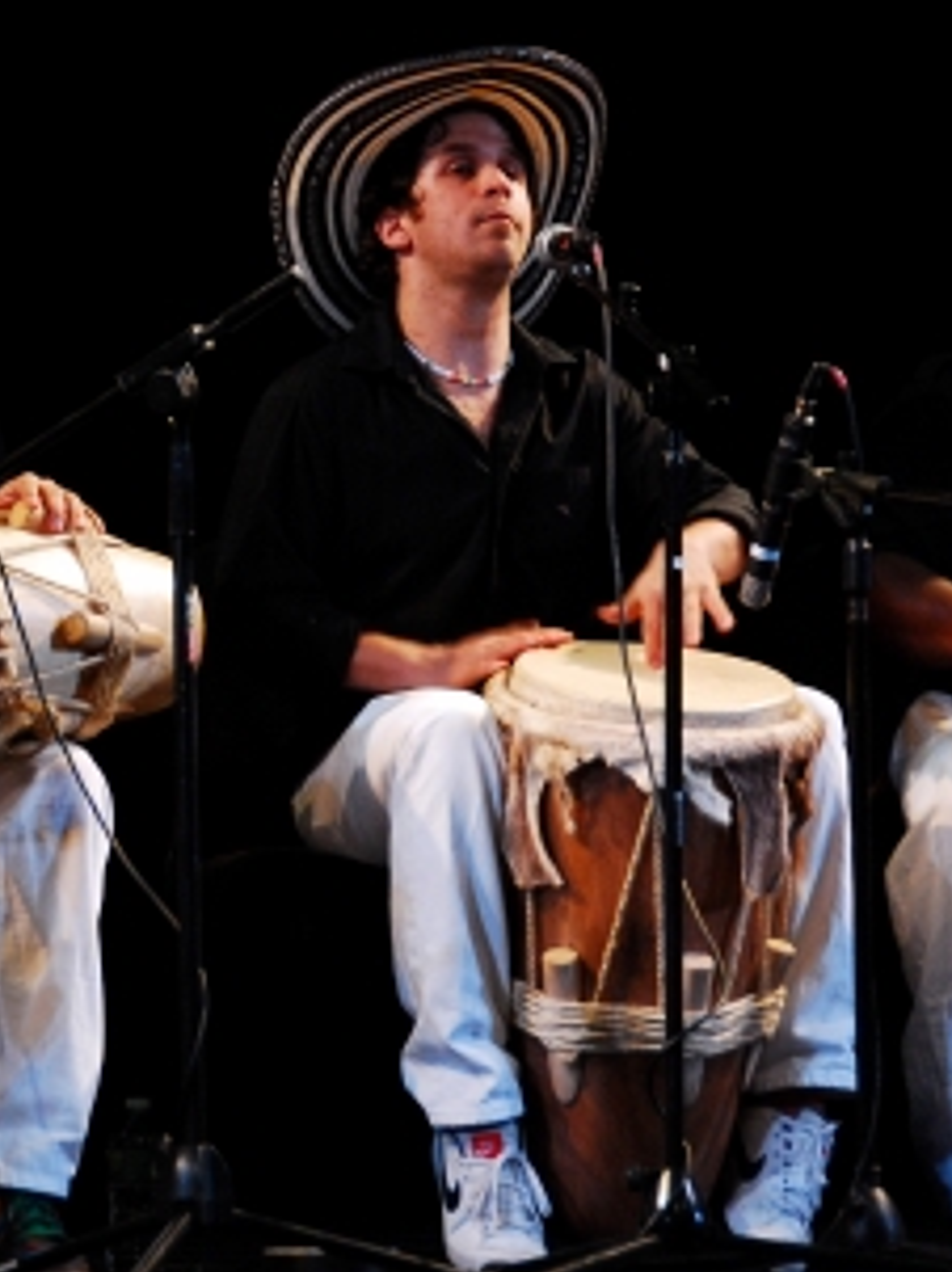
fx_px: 10687
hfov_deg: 5.1
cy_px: 526
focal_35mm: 291
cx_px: 131
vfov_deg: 6.8
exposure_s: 1/25
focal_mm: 95
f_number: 5.3
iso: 800
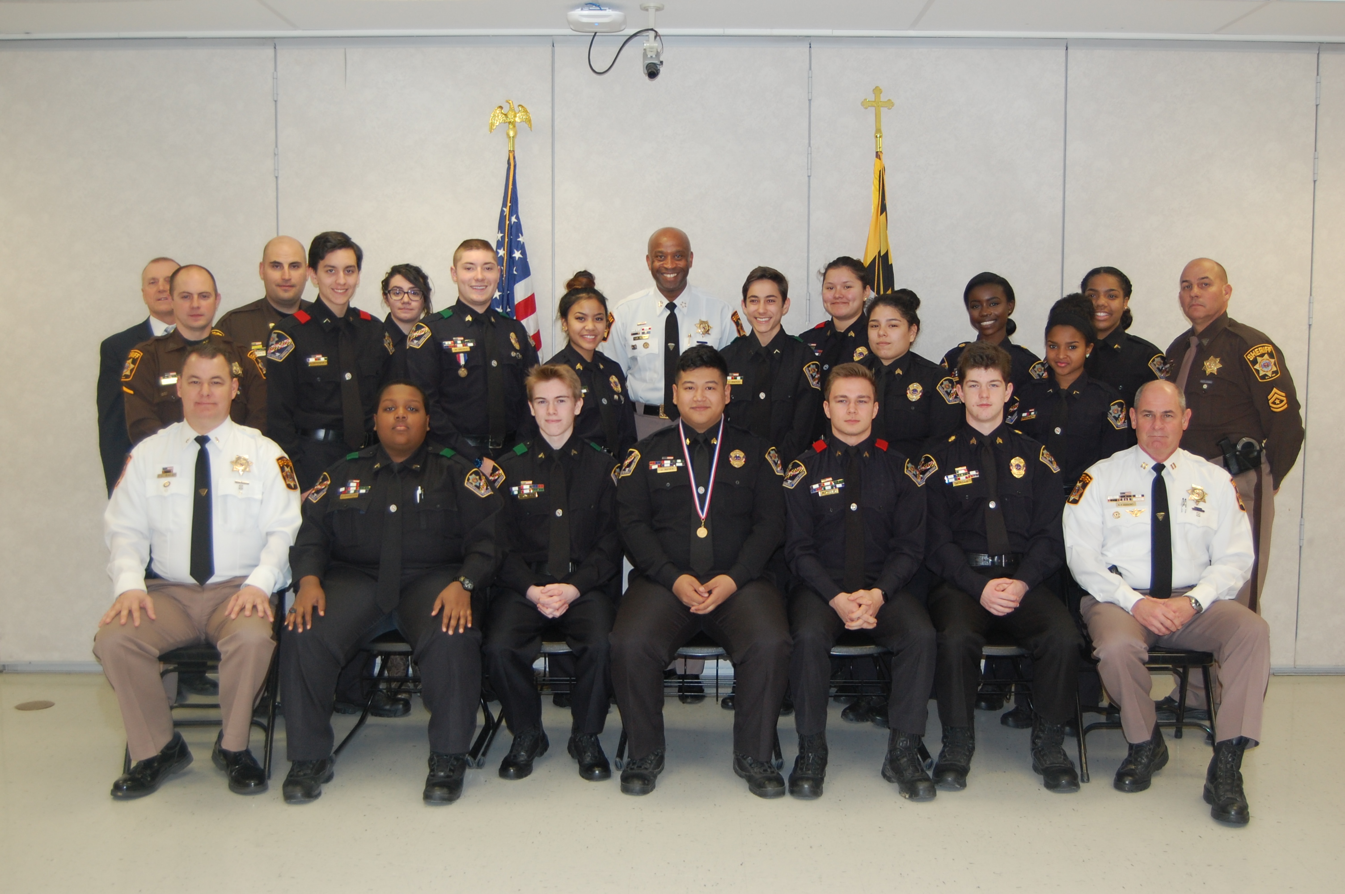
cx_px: 672
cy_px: 447
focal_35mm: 36
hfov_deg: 53.2
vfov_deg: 36.8
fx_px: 1344
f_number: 4
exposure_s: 1/60
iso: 400
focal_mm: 24
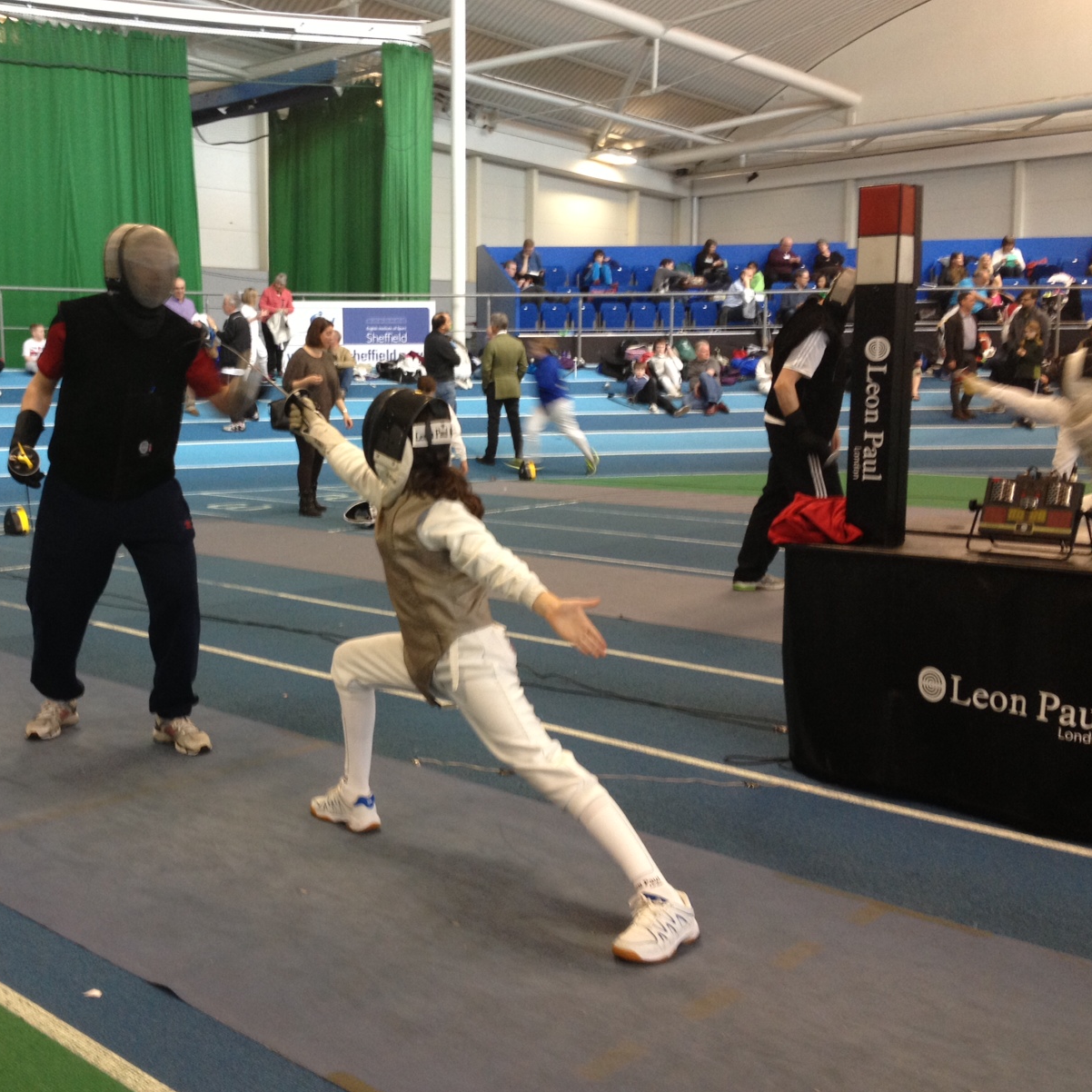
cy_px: 541
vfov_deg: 40.0
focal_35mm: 42
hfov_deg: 39.7
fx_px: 1499
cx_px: 390
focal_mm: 4.28
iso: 100
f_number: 2.4
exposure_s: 1/20
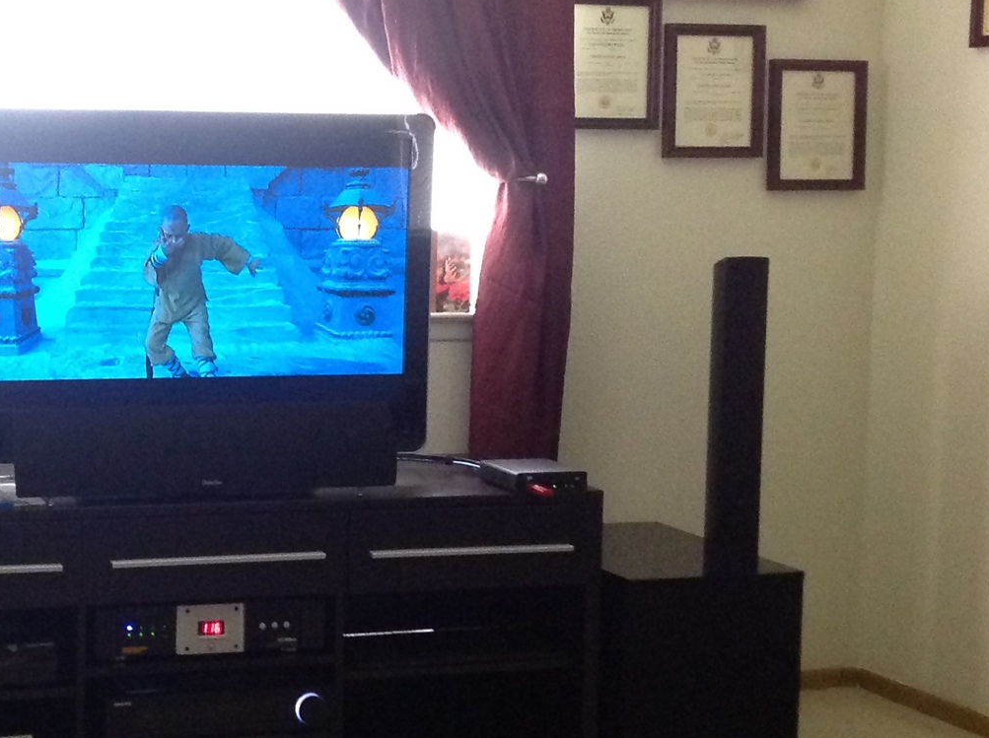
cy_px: 299
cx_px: 85
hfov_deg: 27.9
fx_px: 1911
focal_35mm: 67
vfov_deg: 21.8
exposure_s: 1/15
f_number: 2.4
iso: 500
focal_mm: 4.28
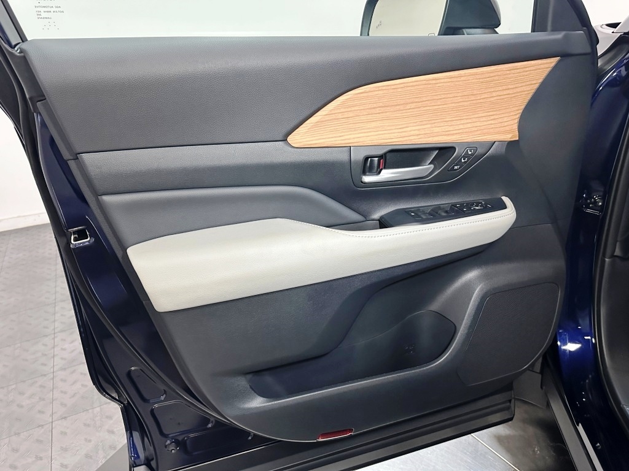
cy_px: 236
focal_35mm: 24
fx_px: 436
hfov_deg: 71.6
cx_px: 314
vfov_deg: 56.8
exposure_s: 1/60
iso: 640
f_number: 1.78
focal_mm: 6.86
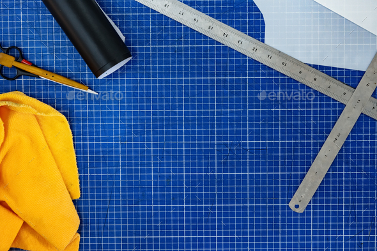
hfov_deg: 36.3
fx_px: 576
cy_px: 126
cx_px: 188
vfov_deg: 24.6
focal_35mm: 55
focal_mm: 55
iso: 400
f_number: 3.2
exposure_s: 1/125
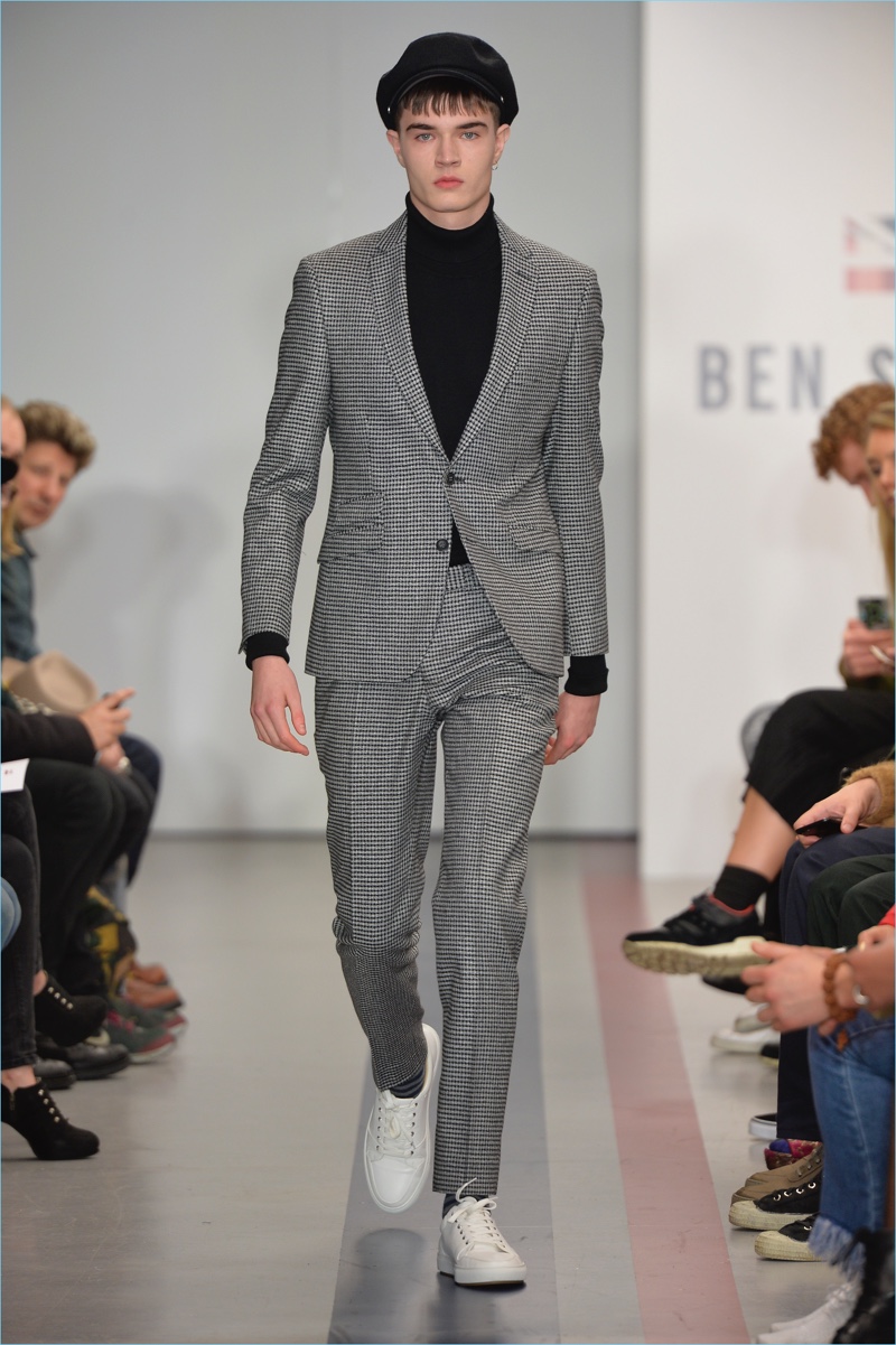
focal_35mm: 280
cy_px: 672
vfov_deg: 7.4
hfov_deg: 4.9
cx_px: 448
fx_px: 10459
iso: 1250
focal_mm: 280
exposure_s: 1/500
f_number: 5
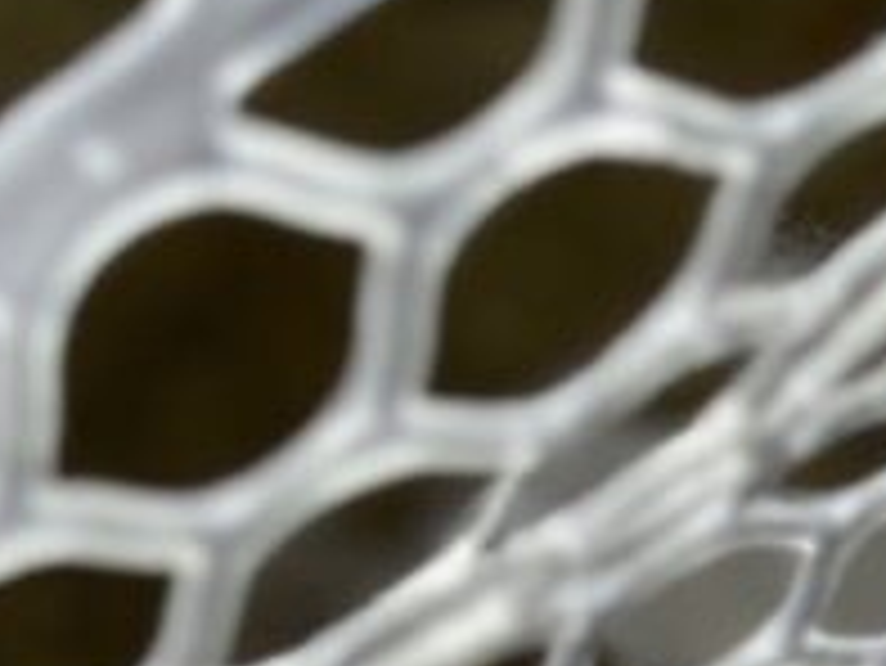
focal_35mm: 249
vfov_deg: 5.8
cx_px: 1601
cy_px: 1442
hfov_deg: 7.7
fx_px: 6377
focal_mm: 6.86
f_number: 1.78
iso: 80
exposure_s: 1/584
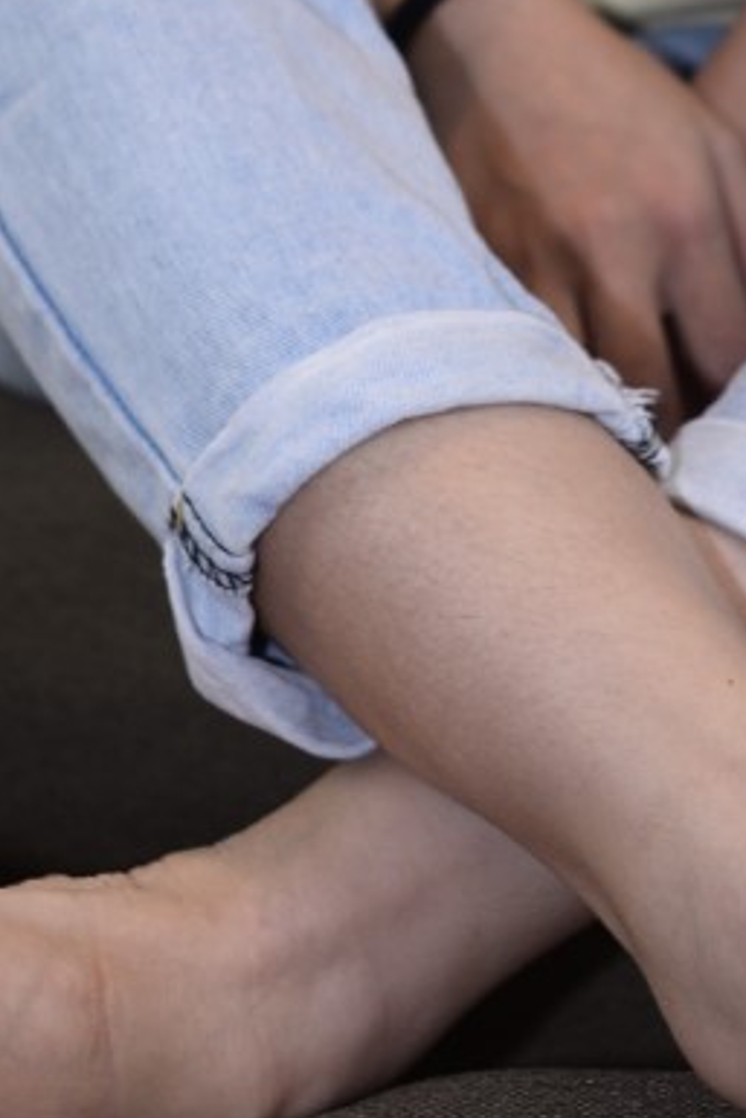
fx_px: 3385
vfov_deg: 18.3
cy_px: 26
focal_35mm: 109
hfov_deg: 12.6
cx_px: 508
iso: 400
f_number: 5.6
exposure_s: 1/80
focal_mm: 35
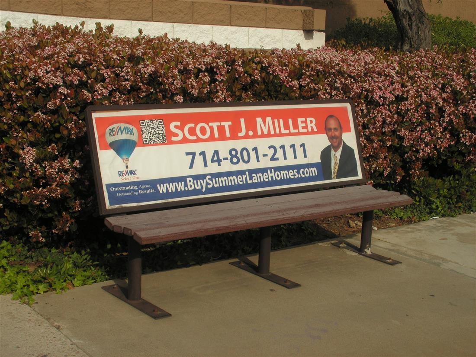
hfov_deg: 36.2
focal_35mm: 53
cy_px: 178
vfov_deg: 27.5
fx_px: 729
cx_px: 238
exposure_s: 1/640
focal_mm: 8.9
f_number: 4.8
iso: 50
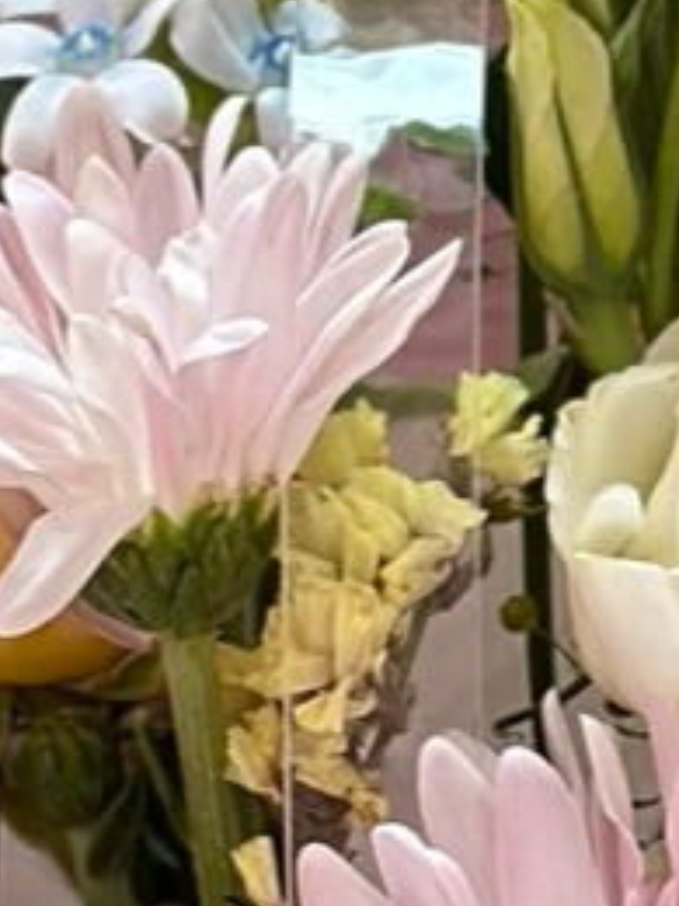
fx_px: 9912
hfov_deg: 3.9
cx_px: 1020
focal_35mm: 379
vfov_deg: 5.2
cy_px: 786
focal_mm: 6.86
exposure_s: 1/100
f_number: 1.78
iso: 125
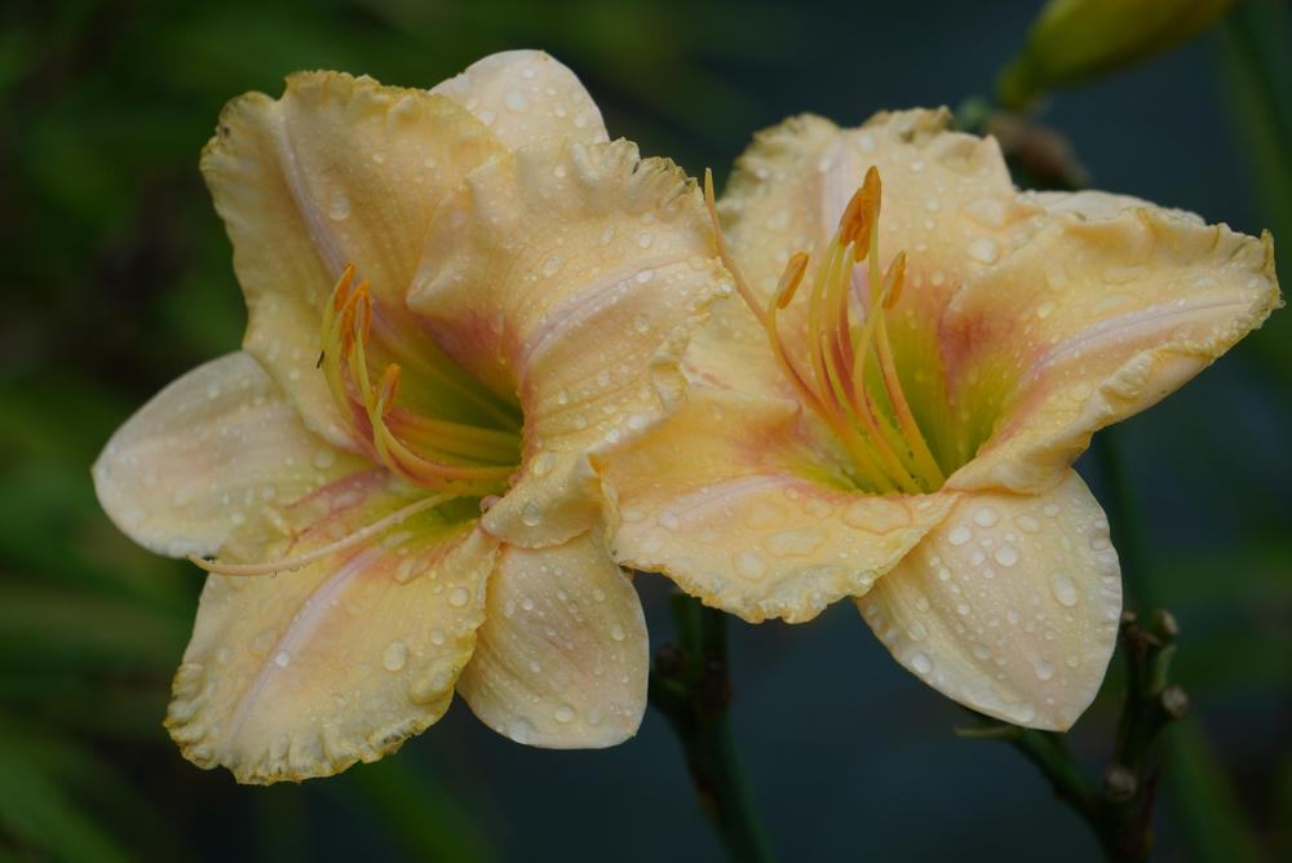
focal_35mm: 237
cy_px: 432
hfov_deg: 8.7
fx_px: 8510
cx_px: 646
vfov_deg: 5.8
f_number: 6.3
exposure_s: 1/250
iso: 100
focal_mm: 158
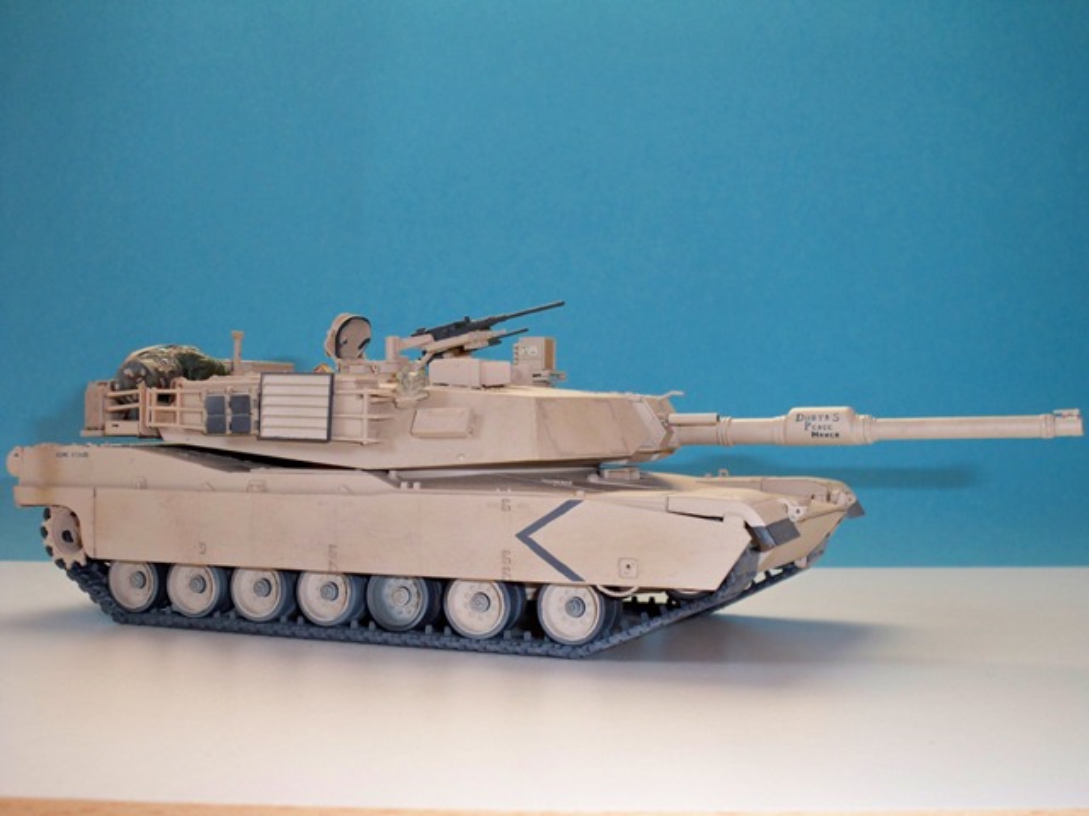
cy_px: 408
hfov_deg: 42.9
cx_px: 544
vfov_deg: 32.9
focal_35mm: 44
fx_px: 1384
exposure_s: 1/60
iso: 200
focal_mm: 7.8
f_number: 3.5
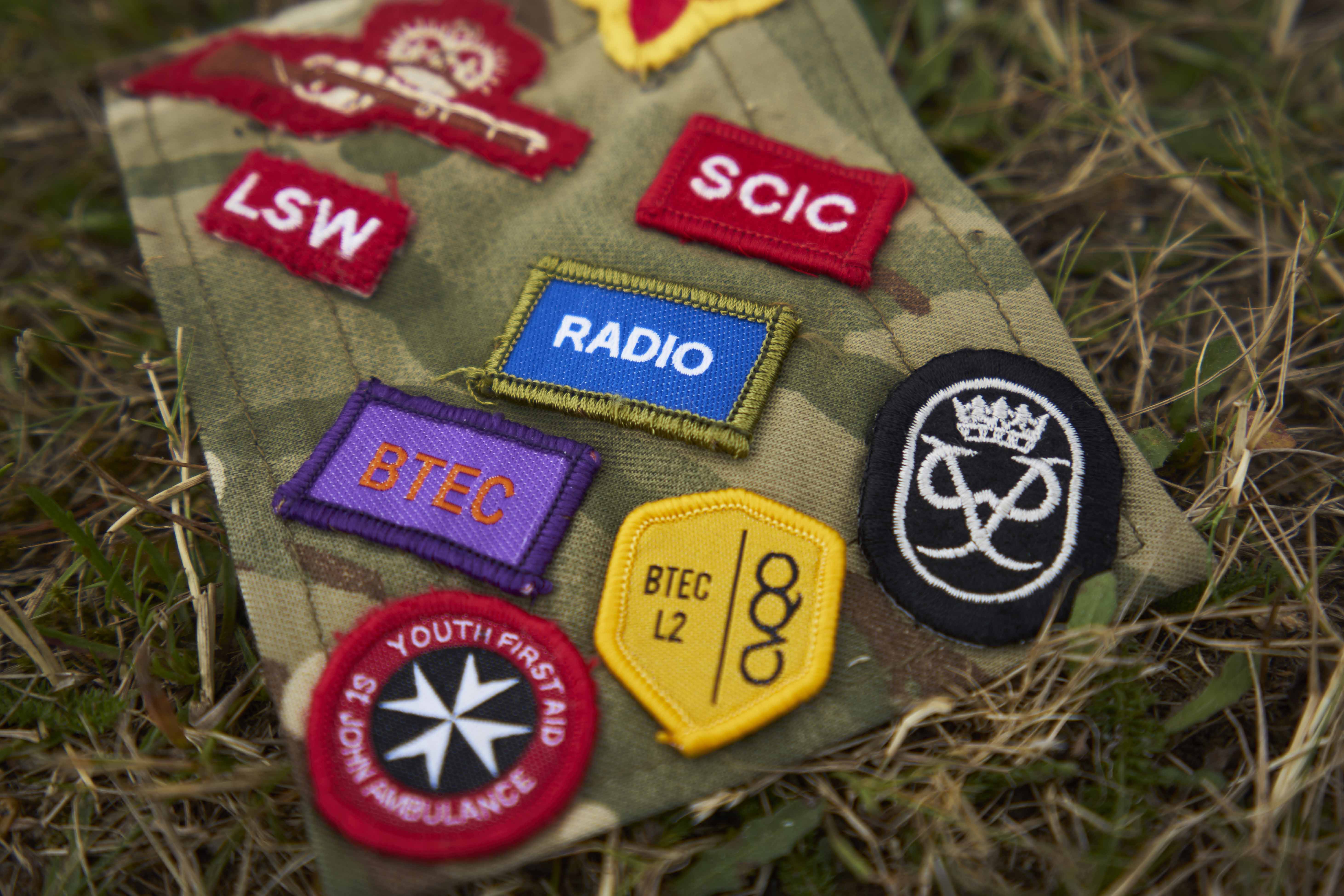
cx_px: 672
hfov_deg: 54.4
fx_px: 1307
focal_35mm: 35
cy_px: 448
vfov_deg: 37.9
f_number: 4.5
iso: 100
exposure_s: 1/320
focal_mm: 35
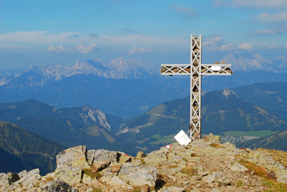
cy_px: 96
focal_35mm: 69
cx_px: 144
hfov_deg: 29.2
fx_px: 551
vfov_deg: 19.8
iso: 800
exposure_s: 1/125
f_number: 32
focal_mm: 46
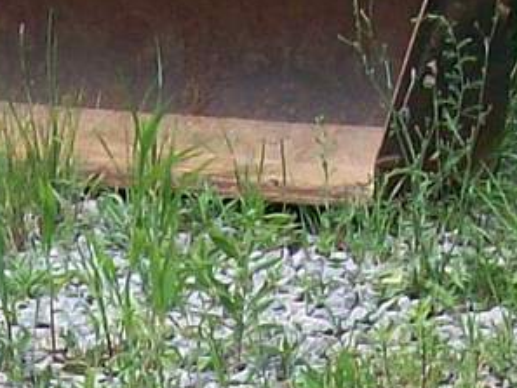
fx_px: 3705
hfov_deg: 7.9
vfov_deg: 5.6
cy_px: 1188
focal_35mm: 248
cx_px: -136
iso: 80
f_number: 4.8
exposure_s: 1/351
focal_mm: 6
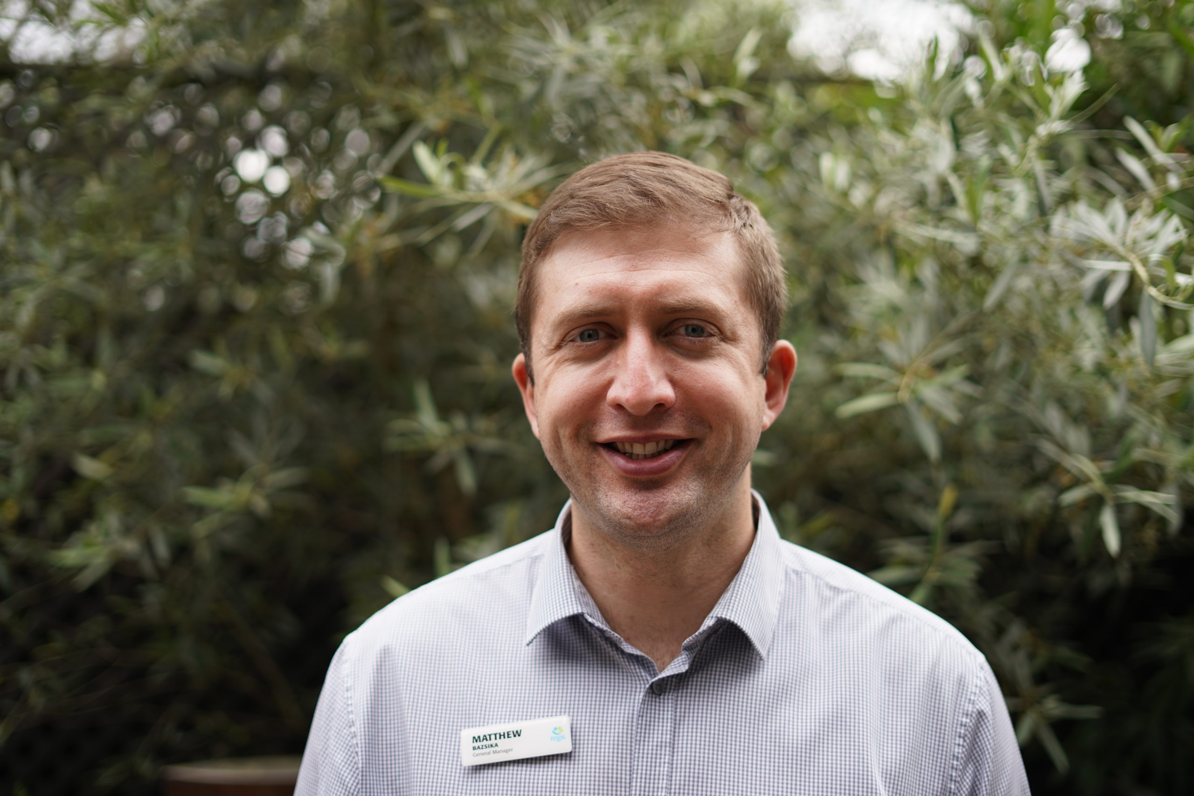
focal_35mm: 50
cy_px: 398
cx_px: 597
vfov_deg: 27.0
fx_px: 1658
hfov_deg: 39.6
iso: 100
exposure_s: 1/1000
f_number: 2
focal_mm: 50
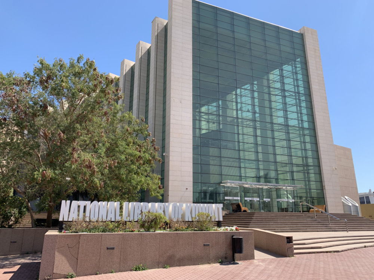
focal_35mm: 26
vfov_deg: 53.1
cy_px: 140
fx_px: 281
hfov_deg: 67.3
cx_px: 187
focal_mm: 4
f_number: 1.8
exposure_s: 1/1634
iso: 25
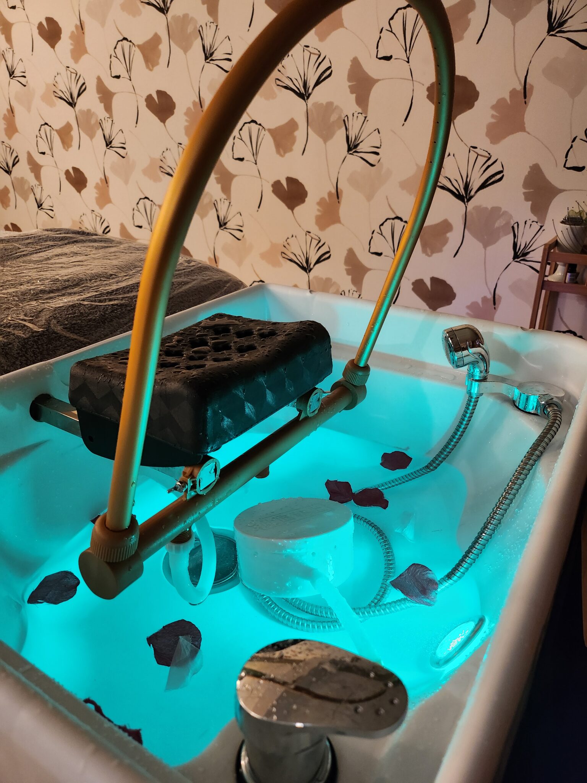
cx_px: 294
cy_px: 392
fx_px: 543
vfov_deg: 71.6
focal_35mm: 24
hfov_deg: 56.8
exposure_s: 1/50
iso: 800
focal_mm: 5
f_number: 1.8
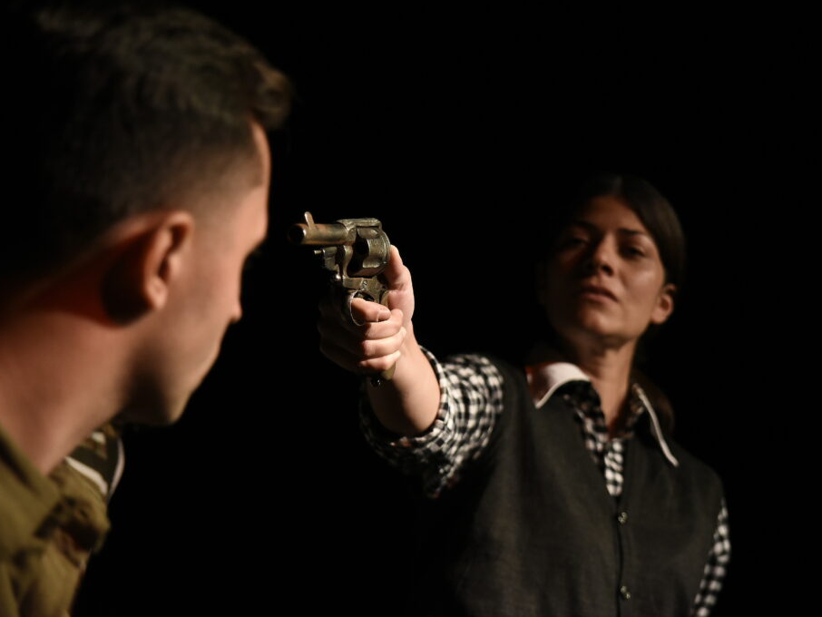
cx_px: 443
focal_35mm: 100
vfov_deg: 14.8
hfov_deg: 19.6
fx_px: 2375
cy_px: 308
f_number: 4.5
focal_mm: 92
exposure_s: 1/250
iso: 4000
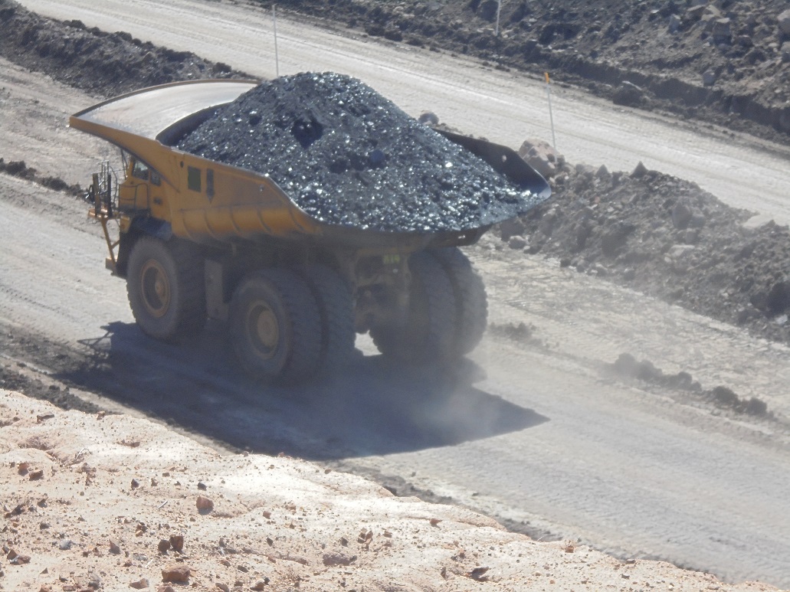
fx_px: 3560
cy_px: 296
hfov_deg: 12.7
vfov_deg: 9.5
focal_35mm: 156
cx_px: 395
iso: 160
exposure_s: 1/250
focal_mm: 27.6
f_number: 6.5
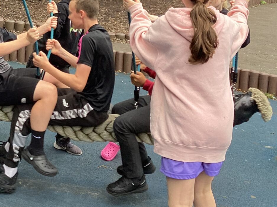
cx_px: 28
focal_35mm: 68
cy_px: -17
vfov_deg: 20.6
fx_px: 544
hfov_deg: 27.5
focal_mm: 3.3
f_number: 2.4
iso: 25
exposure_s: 1/120
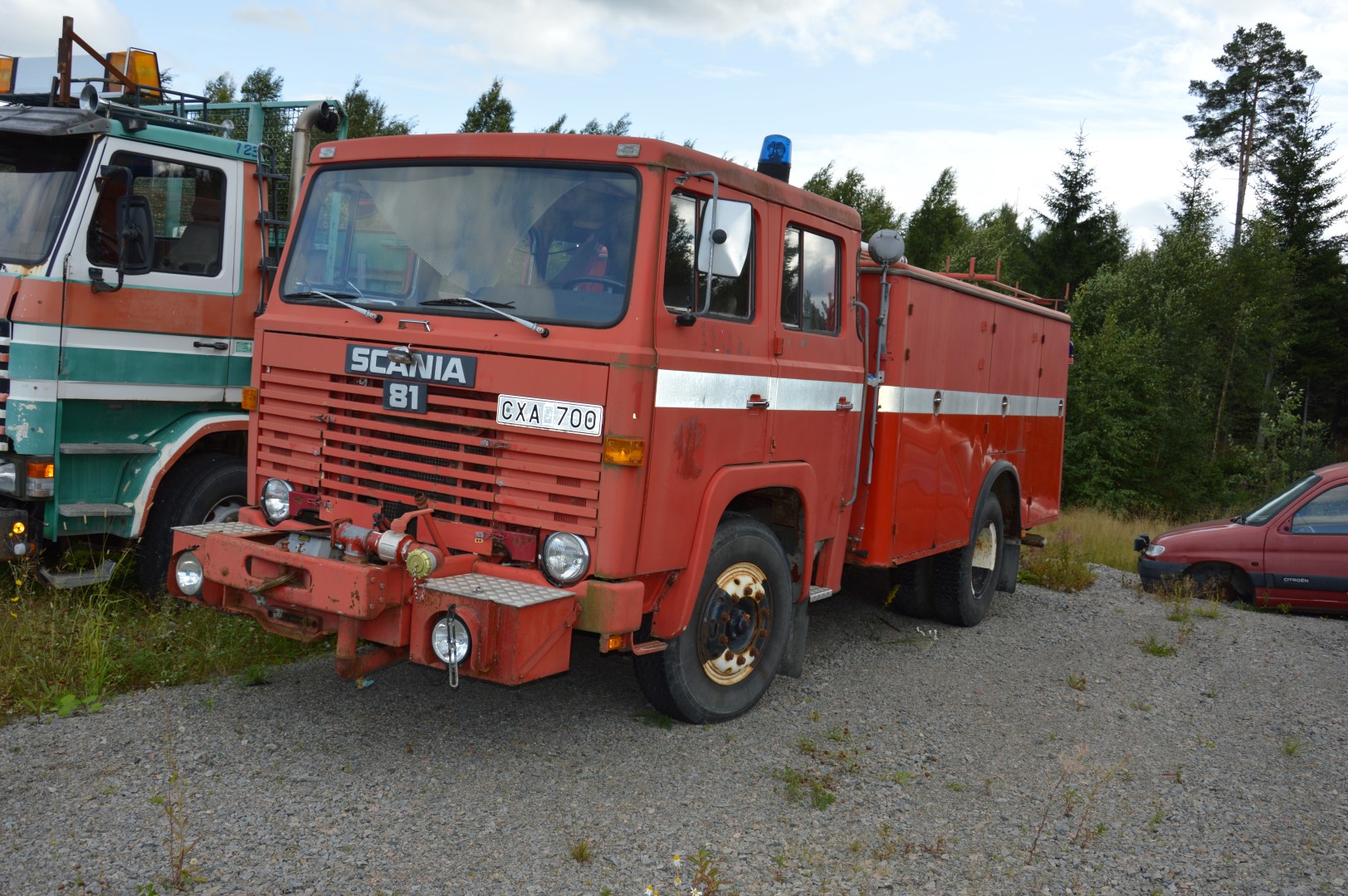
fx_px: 1235
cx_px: 674
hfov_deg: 57.3
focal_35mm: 33
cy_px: 448
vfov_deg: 39.9
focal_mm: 22
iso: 100
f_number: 6.3
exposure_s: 1/200
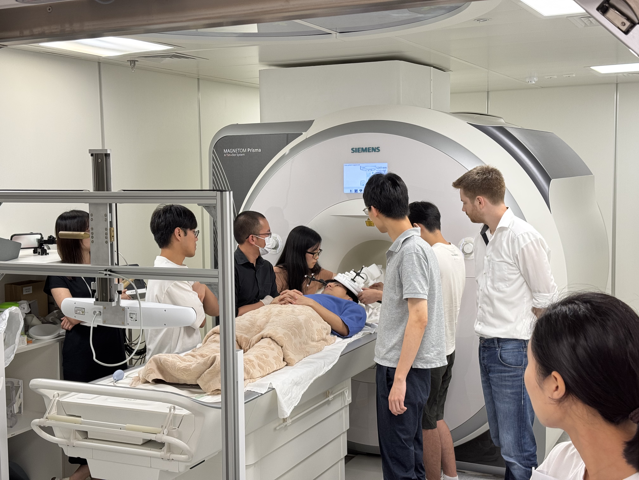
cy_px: 240
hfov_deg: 39.7
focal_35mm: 48
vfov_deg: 30.3
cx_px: 320
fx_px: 886
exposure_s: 1/50
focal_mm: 6.76
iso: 50
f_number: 1.78
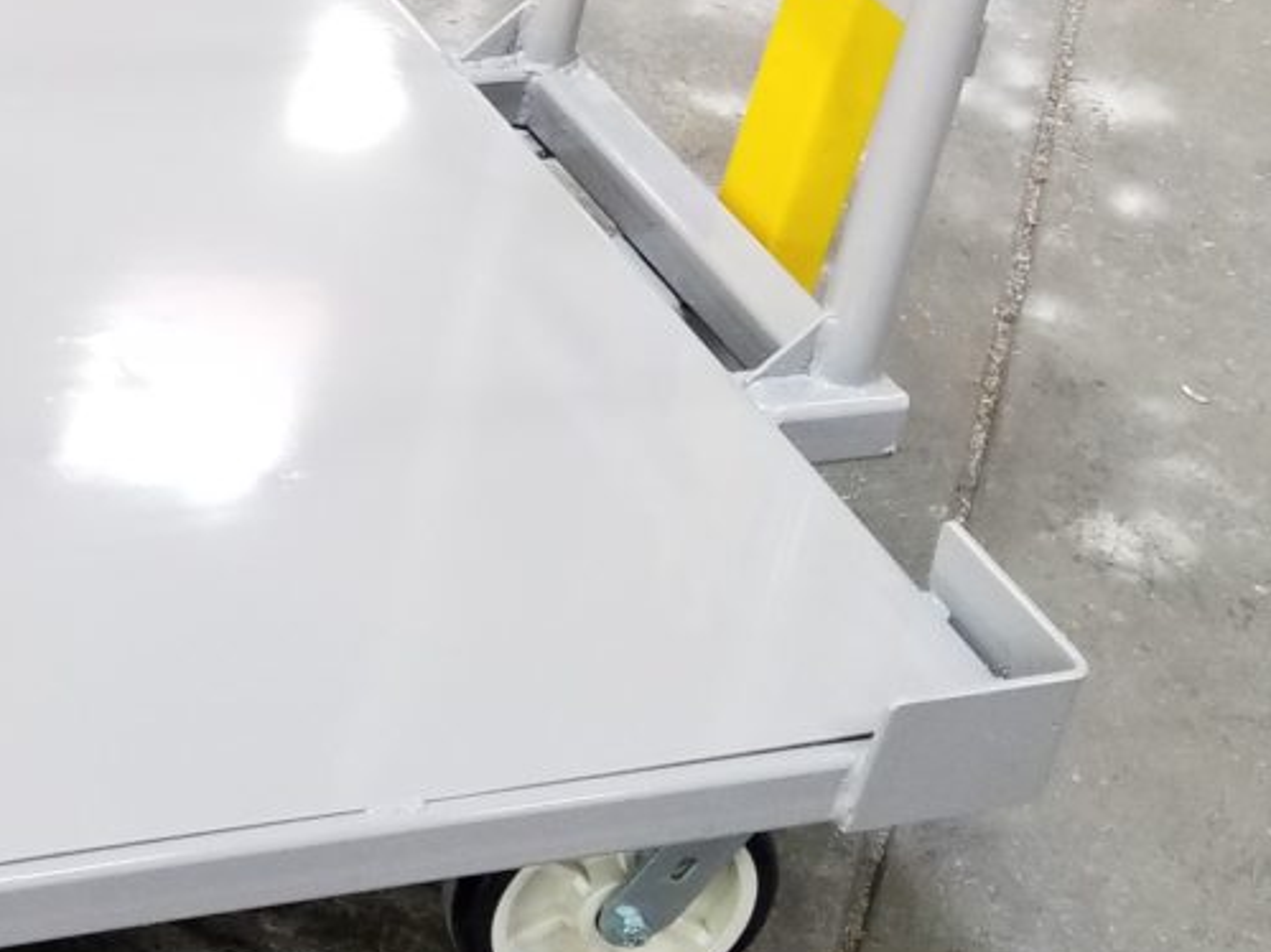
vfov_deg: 18.2
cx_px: -211
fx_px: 2937
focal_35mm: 80
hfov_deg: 22.7
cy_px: 132
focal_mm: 4.25
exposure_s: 1/60
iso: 200
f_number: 1.7
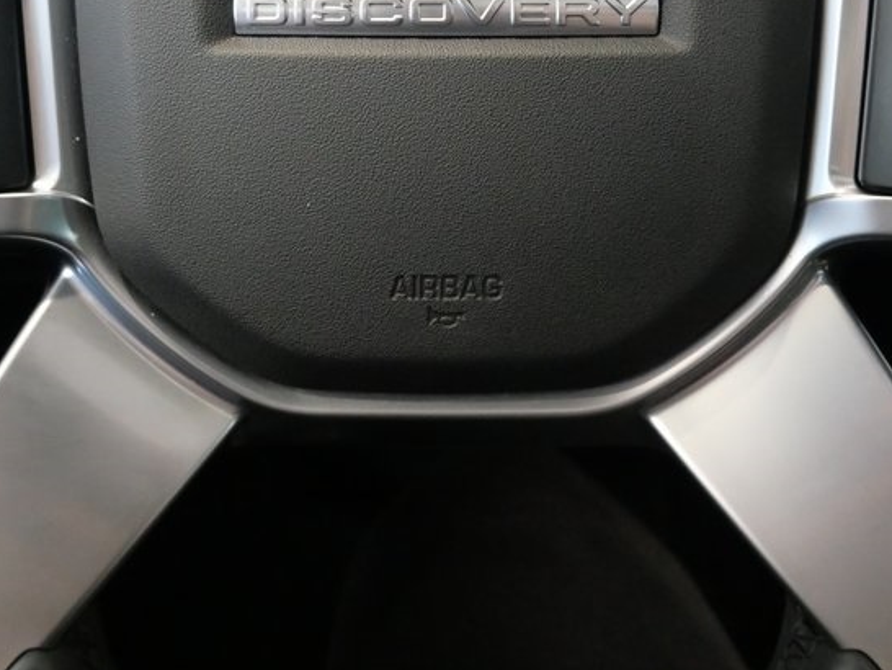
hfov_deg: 42.1
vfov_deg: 30.9
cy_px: 83
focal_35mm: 45
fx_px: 1160
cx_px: 436
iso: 3200
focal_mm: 12
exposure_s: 1/15
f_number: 3.5
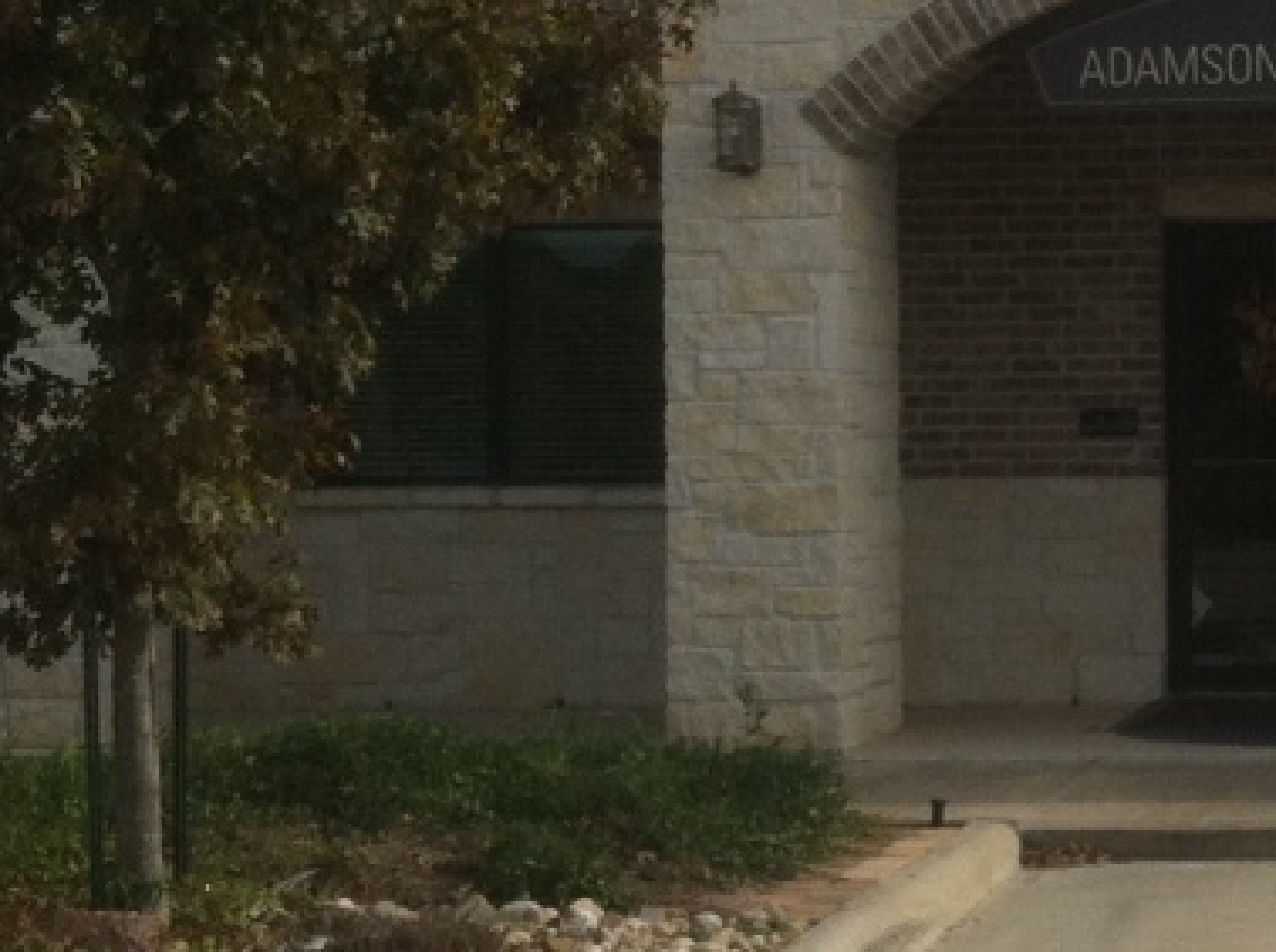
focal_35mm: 120
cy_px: 277
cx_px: 1455
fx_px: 4415
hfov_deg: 15.9
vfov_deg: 12.3
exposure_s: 1/1154
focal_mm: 3.85
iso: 80
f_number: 2.8
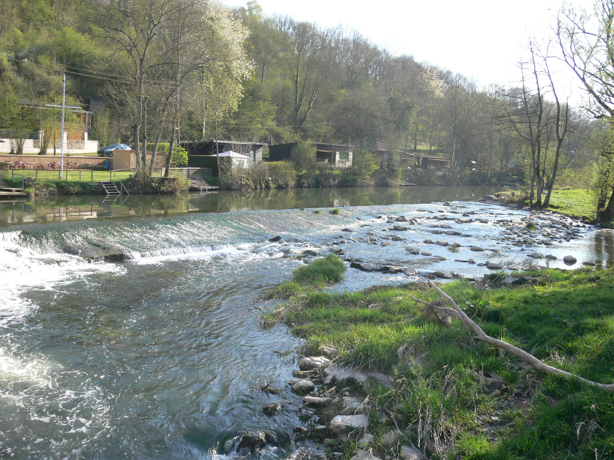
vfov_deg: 40.7
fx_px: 621
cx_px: 307
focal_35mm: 35
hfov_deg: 52.6
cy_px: 230
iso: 100
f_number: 6.3
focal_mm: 7.4
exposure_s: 1/100
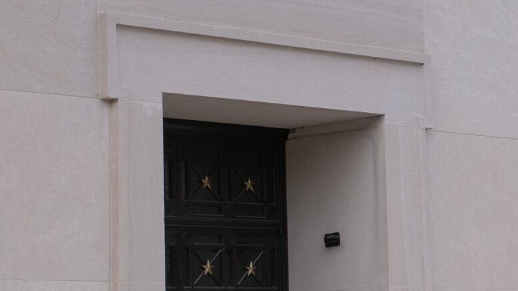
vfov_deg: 7.6
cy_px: 108
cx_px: 688
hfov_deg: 13.0
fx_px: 2183
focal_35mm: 159
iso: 320
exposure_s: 1/125
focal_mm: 30.9
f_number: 7.1
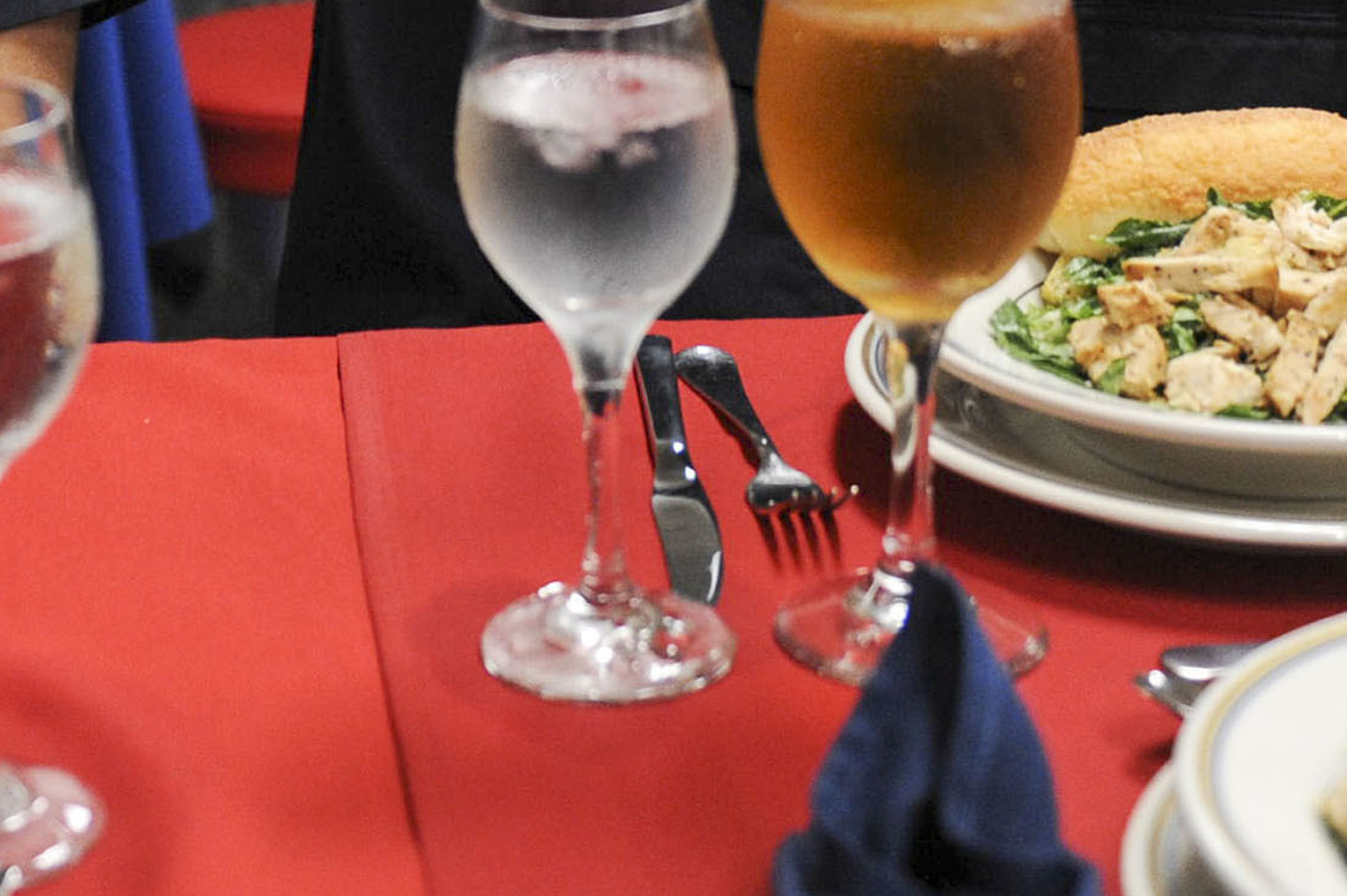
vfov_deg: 16.5
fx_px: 2917
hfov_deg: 25.5
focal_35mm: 78
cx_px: 239
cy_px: -289
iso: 1600
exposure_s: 1/1000
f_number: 2.8
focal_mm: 29
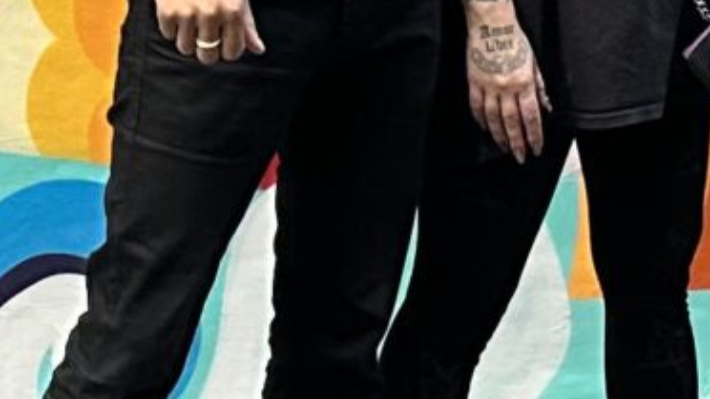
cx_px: 382
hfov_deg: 12.0
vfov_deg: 6.6
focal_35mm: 180
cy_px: -315
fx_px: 3388
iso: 640
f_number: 1.78
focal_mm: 6.86
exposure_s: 1/50
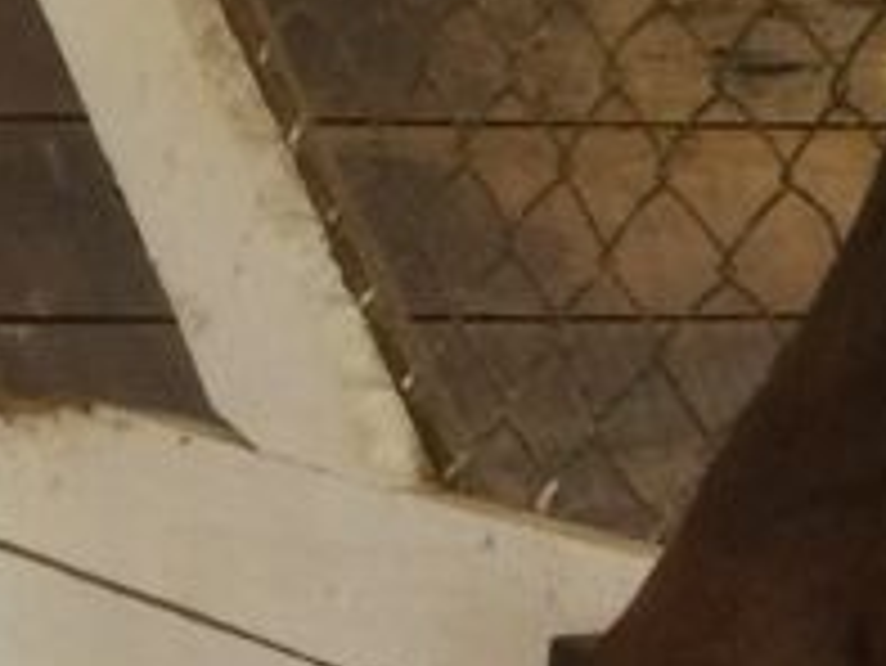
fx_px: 3765
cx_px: -1079
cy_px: 212
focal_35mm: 147
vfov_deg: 10.1
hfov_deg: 11.6
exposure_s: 1/30
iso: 160
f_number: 2.2
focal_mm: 4.15
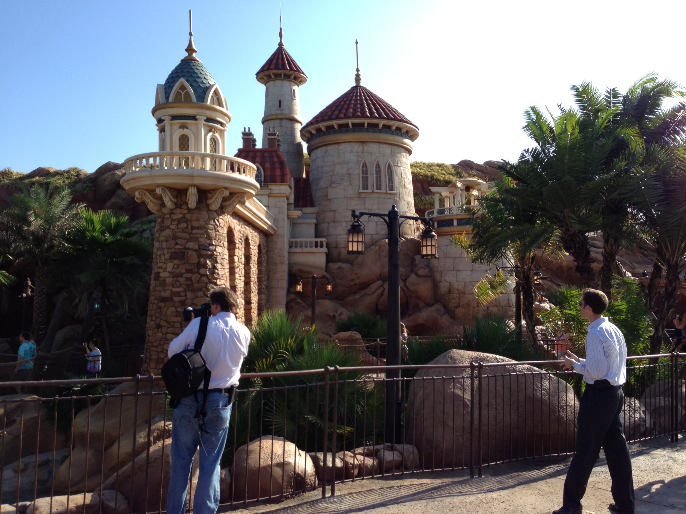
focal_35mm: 33
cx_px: 343
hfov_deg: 55.4
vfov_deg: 42.9
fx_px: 654
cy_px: 257
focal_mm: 4.13
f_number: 2.4
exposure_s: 1/919
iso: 50
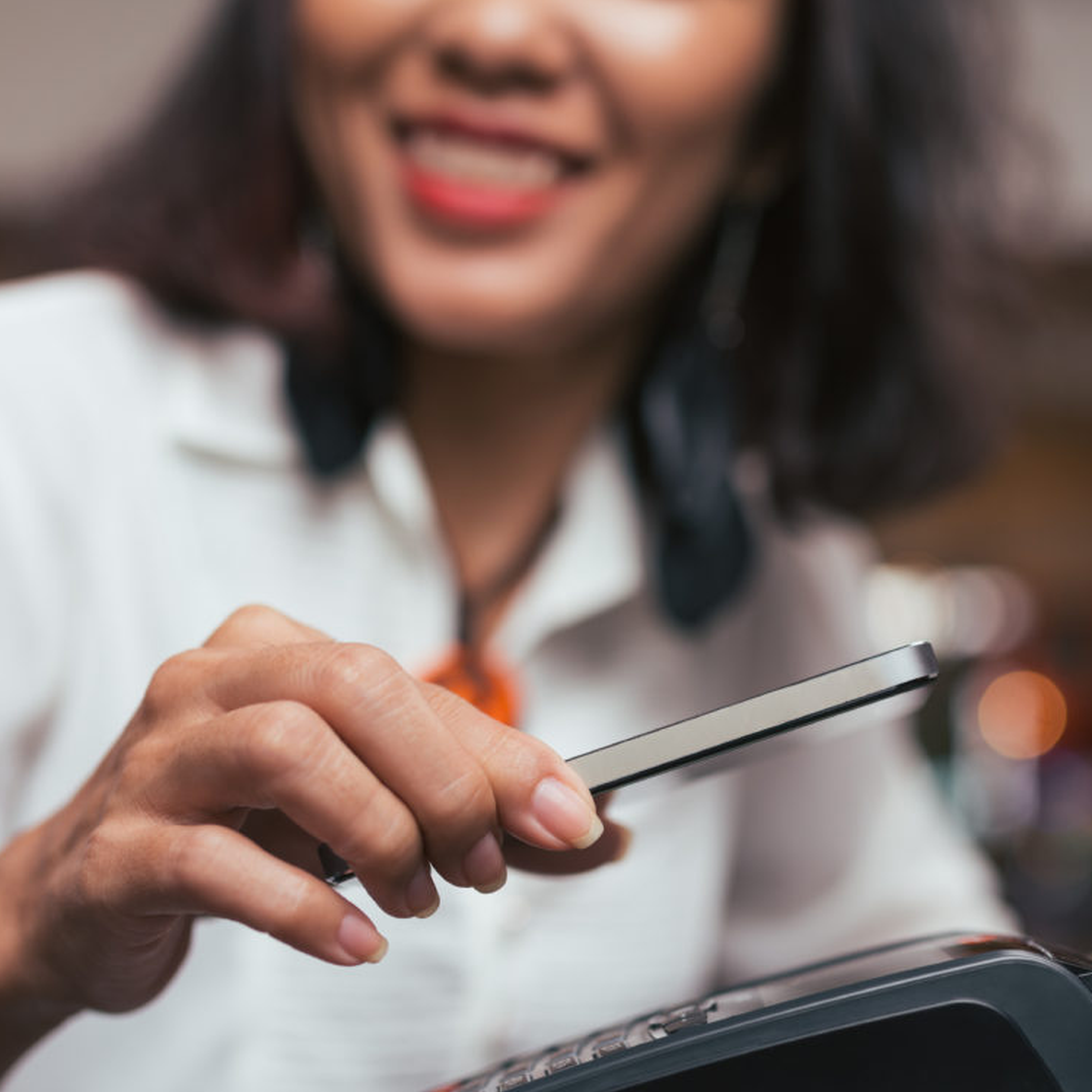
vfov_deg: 27.9
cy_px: 744
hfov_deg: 28.0
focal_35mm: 61
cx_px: 717
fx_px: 2177
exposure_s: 1/160
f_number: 2
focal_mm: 35
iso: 200
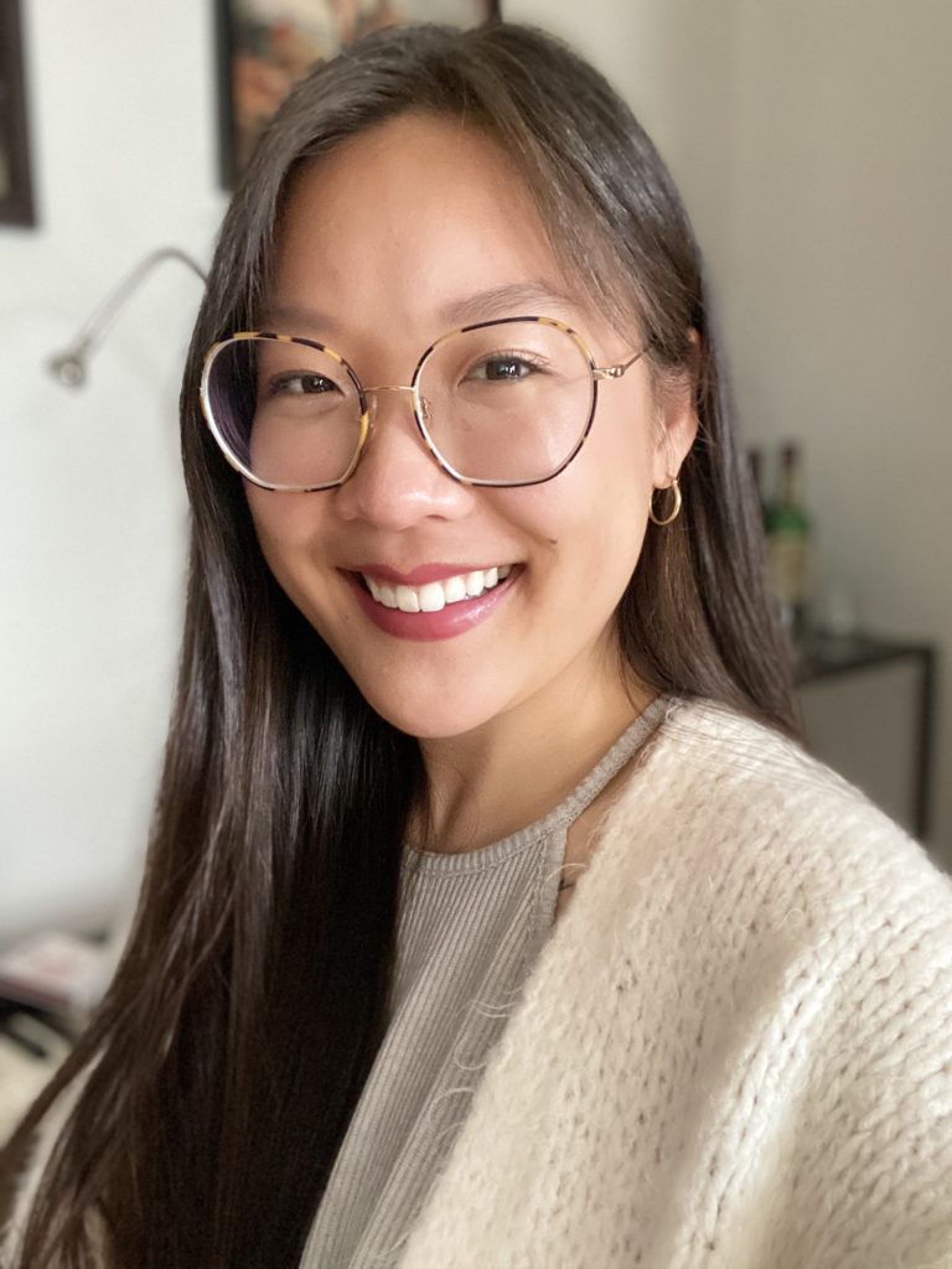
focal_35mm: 30
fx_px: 1100
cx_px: 476
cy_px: 634
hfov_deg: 46.8
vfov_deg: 60.0
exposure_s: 1/30
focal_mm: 2.71
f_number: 2.2
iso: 500
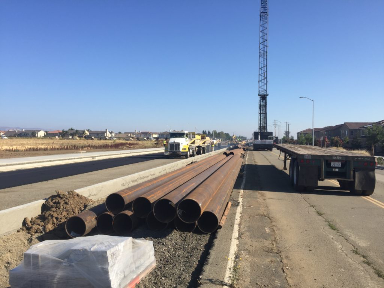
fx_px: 322
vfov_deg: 48.2
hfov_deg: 61.7
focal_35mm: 29
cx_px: 192
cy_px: 144
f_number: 2.2
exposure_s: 1/1721
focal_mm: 4.15
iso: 32
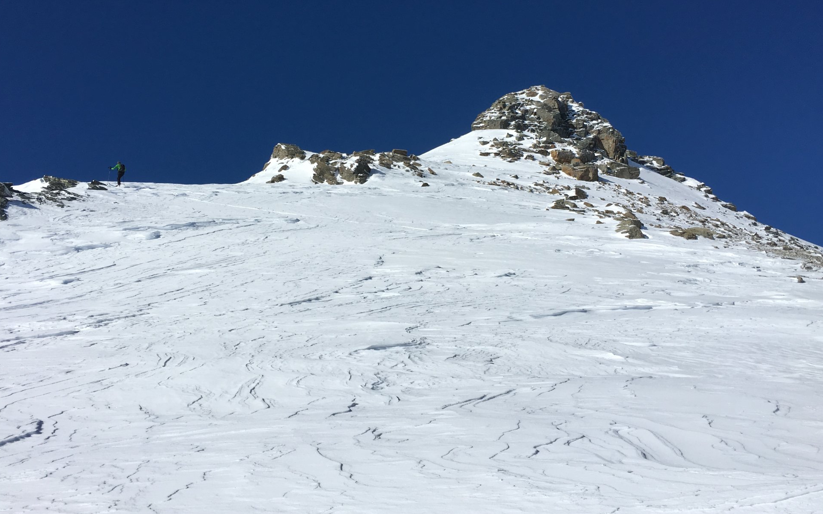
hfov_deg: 54.0
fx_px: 808
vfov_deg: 35.2
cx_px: 394
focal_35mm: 36
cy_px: 195
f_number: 2.2
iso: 25
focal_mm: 4.15
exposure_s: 1/4525
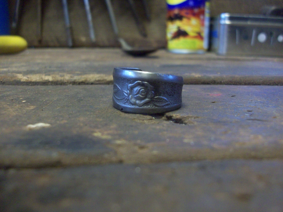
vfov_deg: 41.8
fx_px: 278
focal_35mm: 34
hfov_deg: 54.0
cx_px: 142
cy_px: 106
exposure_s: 1/8
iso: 200
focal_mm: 5.7
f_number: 2.8
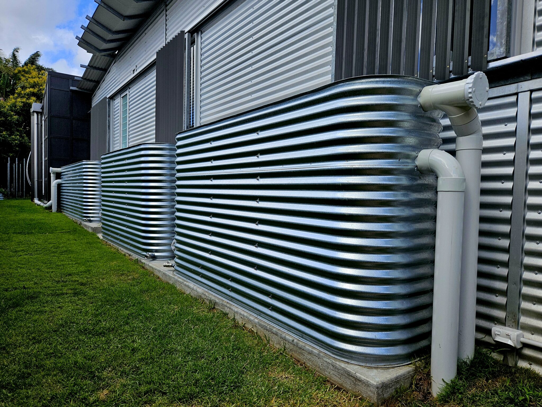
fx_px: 360
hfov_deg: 73.9
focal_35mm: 23
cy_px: 204
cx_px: 271
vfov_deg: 58.9
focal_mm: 5.4
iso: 50
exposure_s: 1/2000
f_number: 1.8
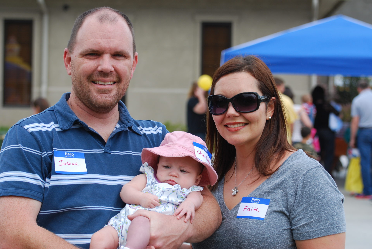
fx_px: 1086
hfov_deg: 19.4
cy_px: 124
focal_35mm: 105
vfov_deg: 13.1
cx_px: 186
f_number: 5
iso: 200
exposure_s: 1/400
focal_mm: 70
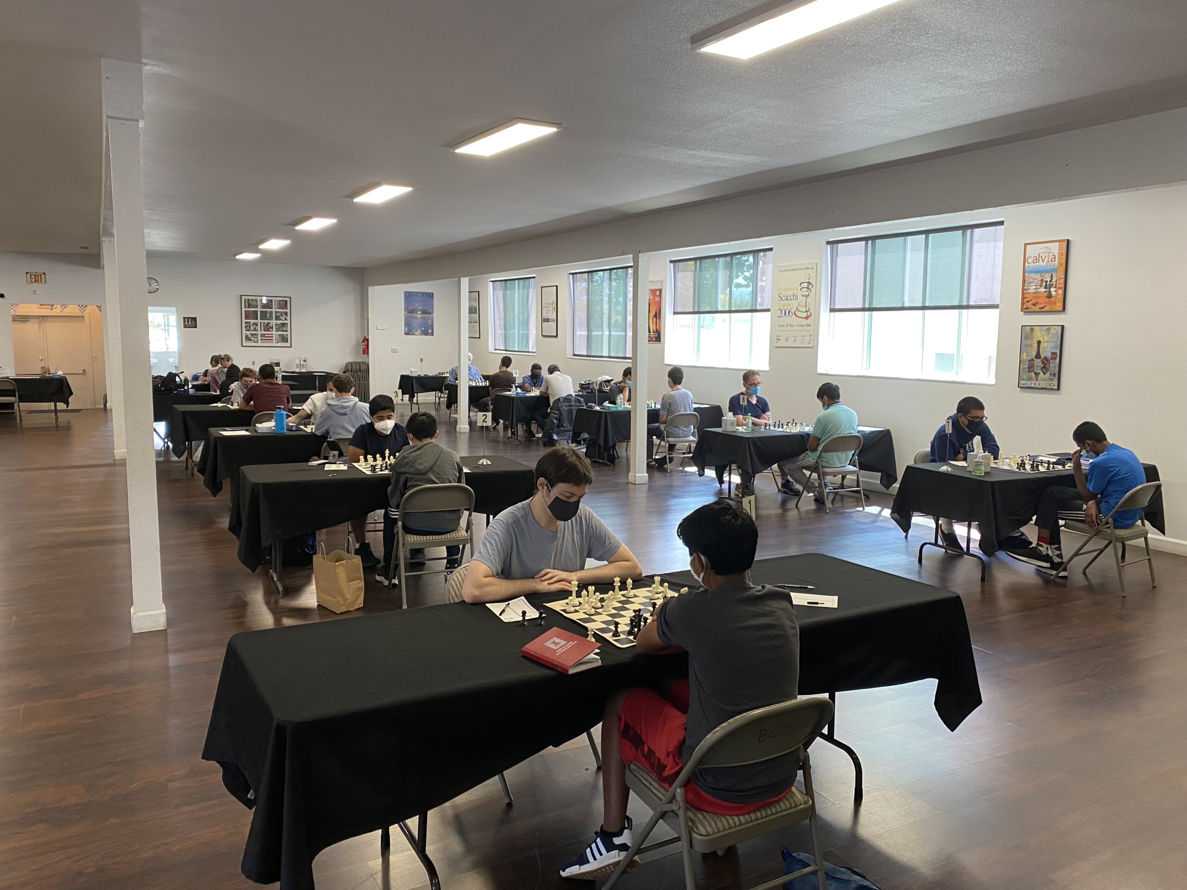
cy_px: 445
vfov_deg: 53.1
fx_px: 892
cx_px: 594
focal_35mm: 26
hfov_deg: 67.3
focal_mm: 4.25
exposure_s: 1/60
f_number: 1.8
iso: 100
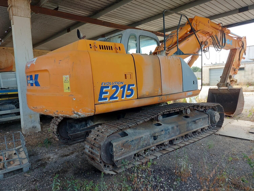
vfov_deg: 56.8
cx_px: 127
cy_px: 96
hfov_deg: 71.6
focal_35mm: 24
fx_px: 176
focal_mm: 5.23
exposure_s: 1/60
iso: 32
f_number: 1.8
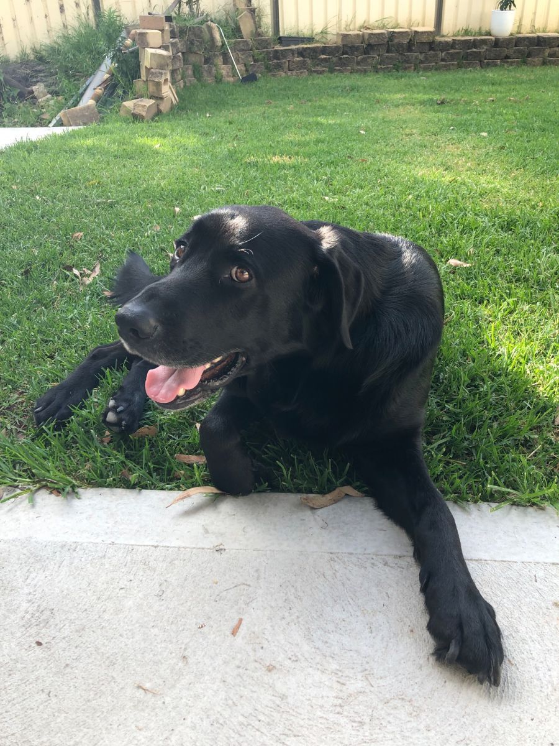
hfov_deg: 49.7
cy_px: 373
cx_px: 280
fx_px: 603
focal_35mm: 28
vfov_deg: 63.4
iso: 20
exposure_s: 1/304
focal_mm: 3.99
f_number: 1.8
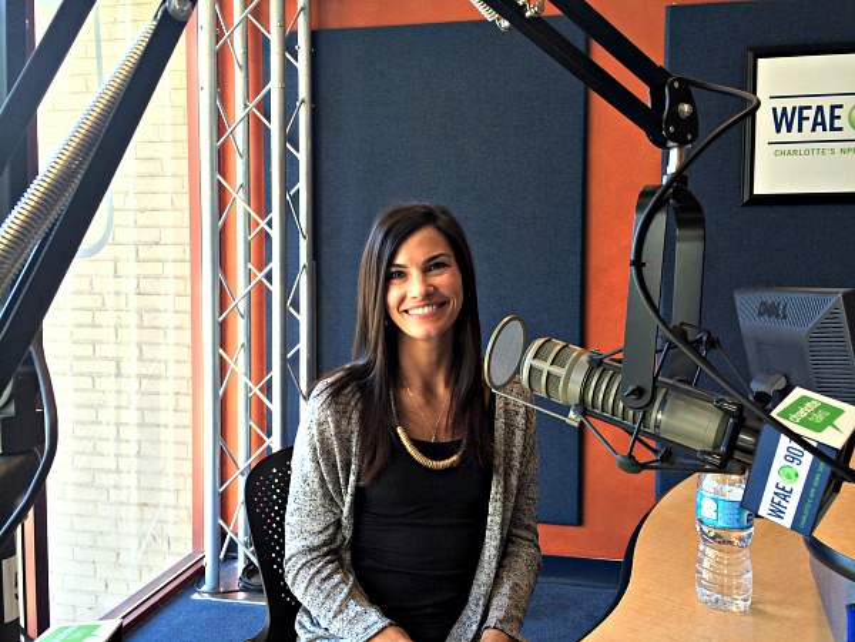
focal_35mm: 30
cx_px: 428
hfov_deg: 60.0
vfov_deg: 46.8
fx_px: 741
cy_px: 321
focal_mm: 4.12
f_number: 2.2
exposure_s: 1/40
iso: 40
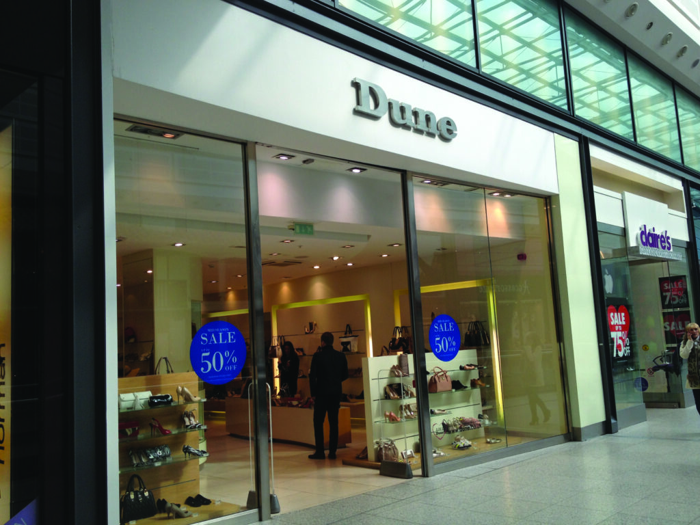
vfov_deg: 40.7
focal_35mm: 35
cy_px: 262
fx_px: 708
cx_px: 350
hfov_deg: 52.6
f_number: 2.4
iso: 50
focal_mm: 4.28
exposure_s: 1/381
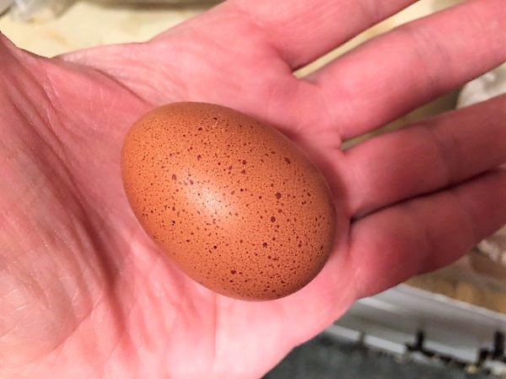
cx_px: 253
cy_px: 190
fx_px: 424
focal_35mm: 29
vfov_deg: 48.2
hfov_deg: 61.7
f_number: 2.2
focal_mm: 4.15
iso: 125
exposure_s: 1/10
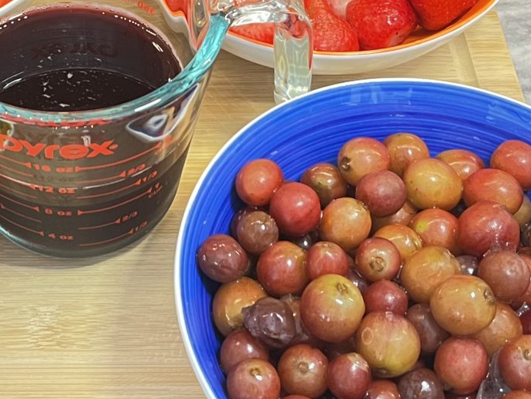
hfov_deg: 25.0
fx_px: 1181
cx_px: 113
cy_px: -58
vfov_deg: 18.3
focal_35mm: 77
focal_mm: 5.1
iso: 400
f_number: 1.6
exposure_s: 1/60
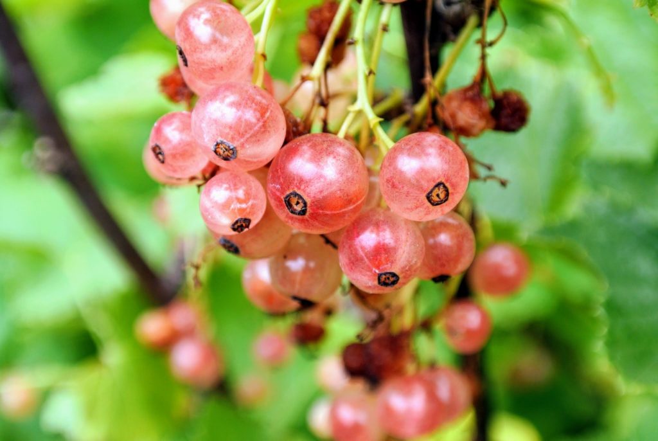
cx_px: 329
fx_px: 1354
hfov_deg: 27.3
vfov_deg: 18.5
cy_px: 220
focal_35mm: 74
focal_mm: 27.6
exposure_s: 1/125
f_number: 5.6
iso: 125
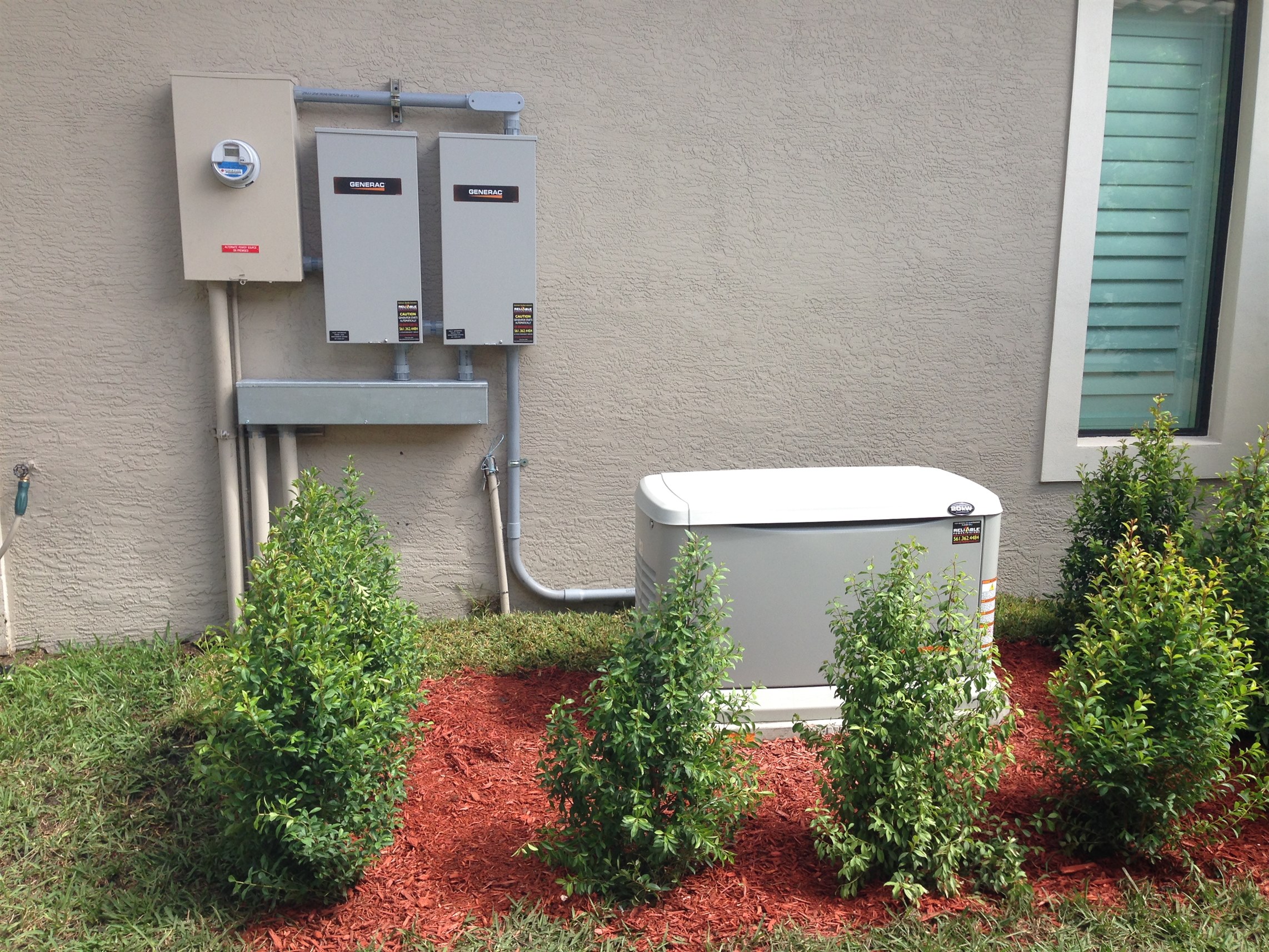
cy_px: 476
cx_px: 634
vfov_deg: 42.9
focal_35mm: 33
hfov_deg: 55.4
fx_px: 1210
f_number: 2.4
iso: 50
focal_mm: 4.12
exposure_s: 1/361
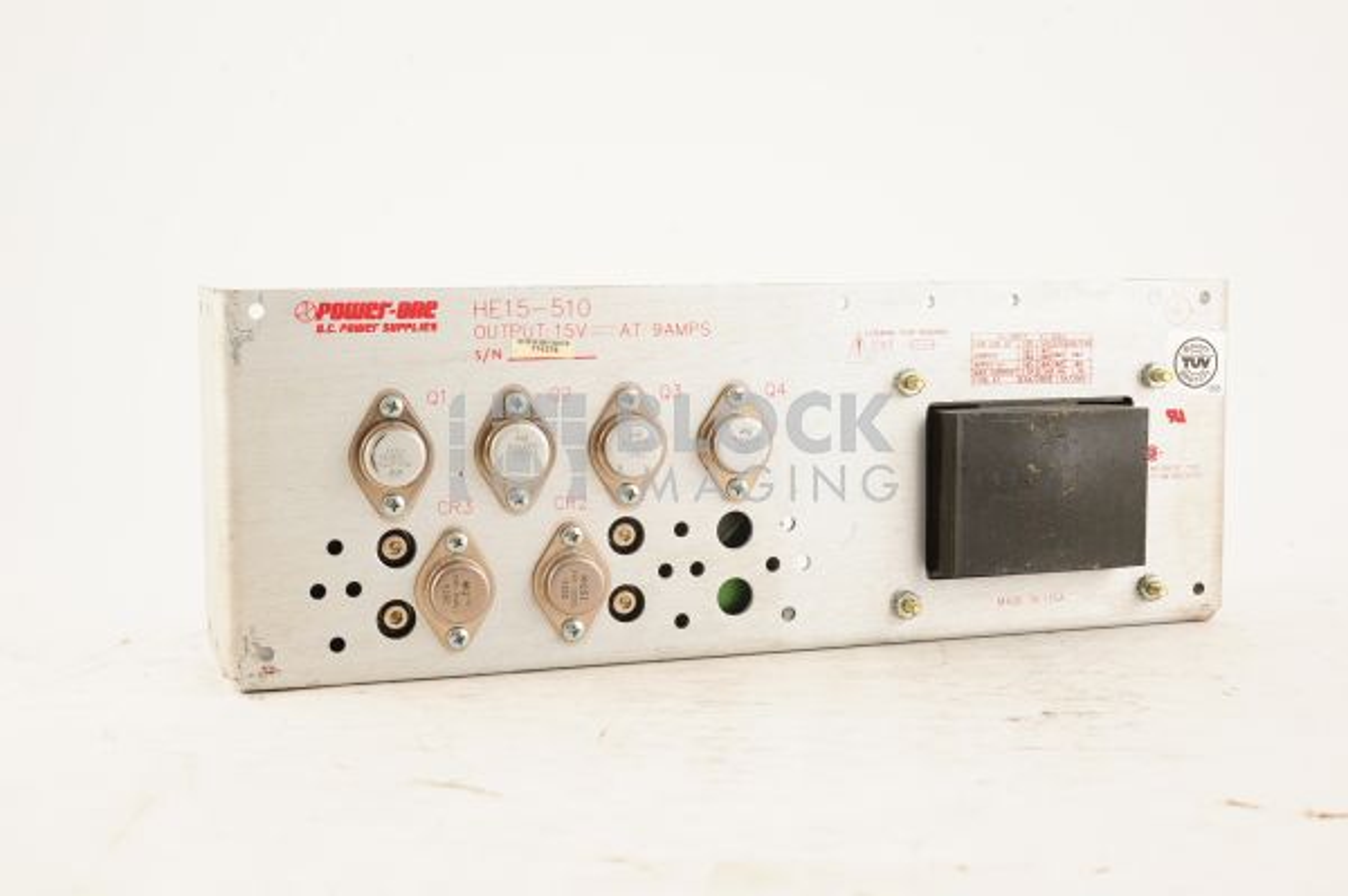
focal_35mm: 50
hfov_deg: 39.6
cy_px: 448
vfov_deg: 26.9
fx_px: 1871
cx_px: 674
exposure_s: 1/125
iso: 1600
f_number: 11
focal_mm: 50
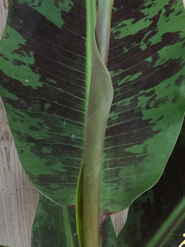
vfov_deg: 40.4
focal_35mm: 46
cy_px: 70
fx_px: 328
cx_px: 103
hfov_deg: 31.5
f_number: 2.2
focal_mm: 4.15
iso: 250
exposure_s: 1/17
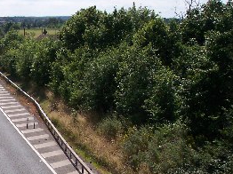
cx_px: -46
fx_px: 625
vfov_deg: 15.6
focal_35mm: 93
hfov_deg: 19.8
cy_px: 176
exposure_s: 1/1000
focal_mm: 8
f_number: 4.8
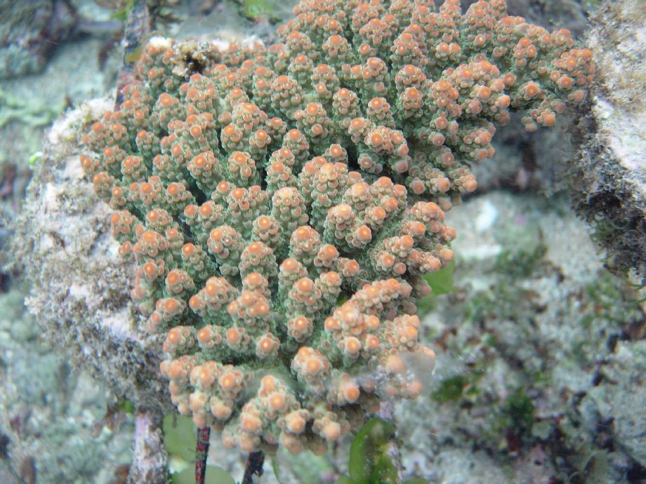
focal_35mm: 38
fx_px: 709
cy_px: 242
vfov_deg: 37.7
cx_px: 323
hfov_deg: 49.0
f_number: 2.8
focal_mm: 7.8
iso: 64
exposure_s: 1/42.7
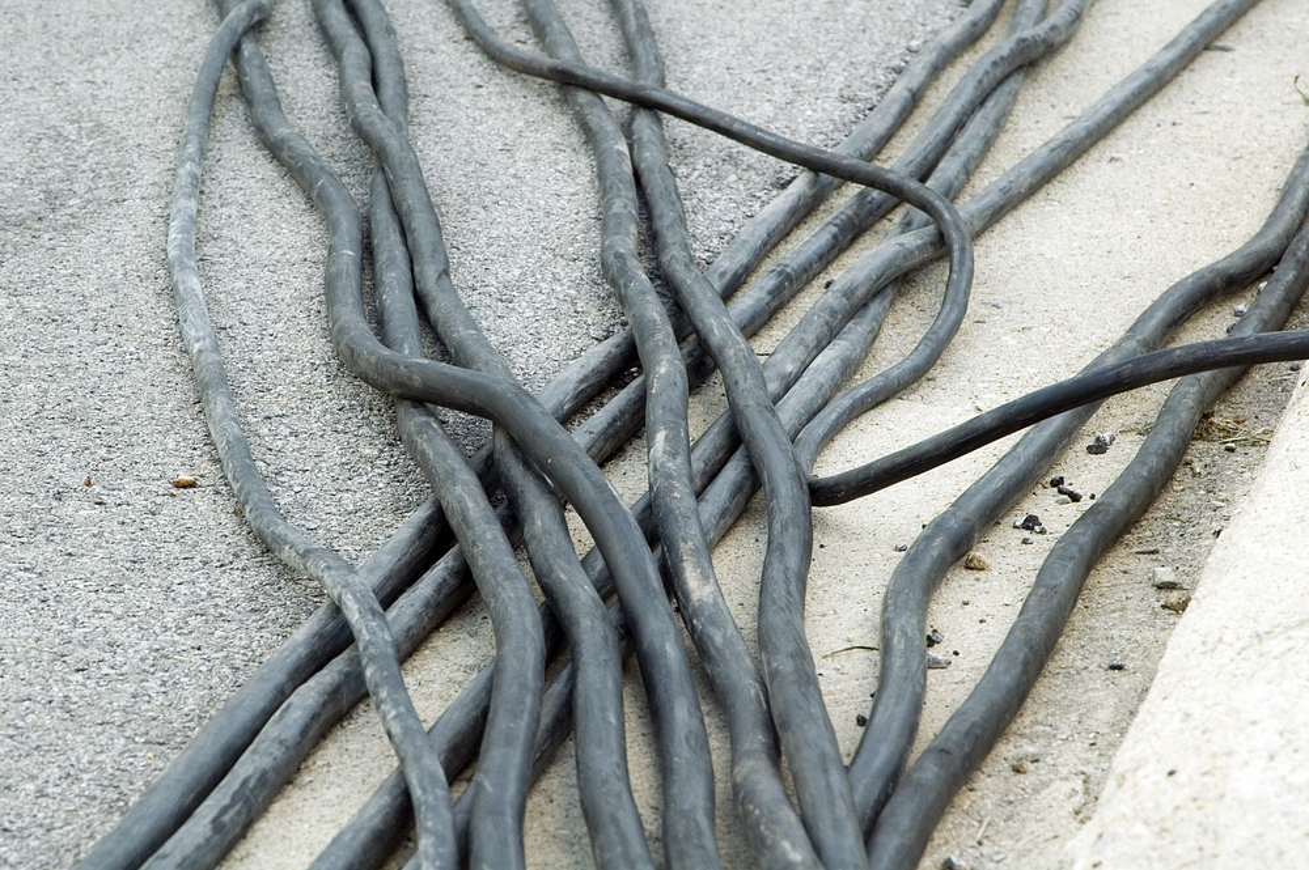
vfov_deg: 9.0
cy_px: 435
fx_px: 5559
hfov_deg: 13.4
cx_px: 654
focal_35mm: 153
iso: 360
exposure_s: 1/30
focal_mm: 102
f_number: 11
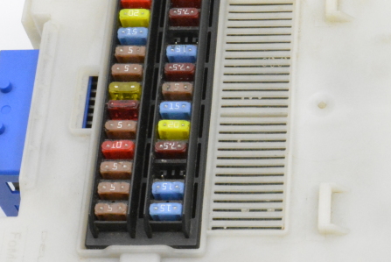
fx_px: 1306
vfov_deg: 11.4
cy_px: 159
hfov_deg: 16.7
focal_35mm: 120
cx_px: 367
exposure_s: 1/160
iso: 6400
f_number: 29
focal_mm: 35
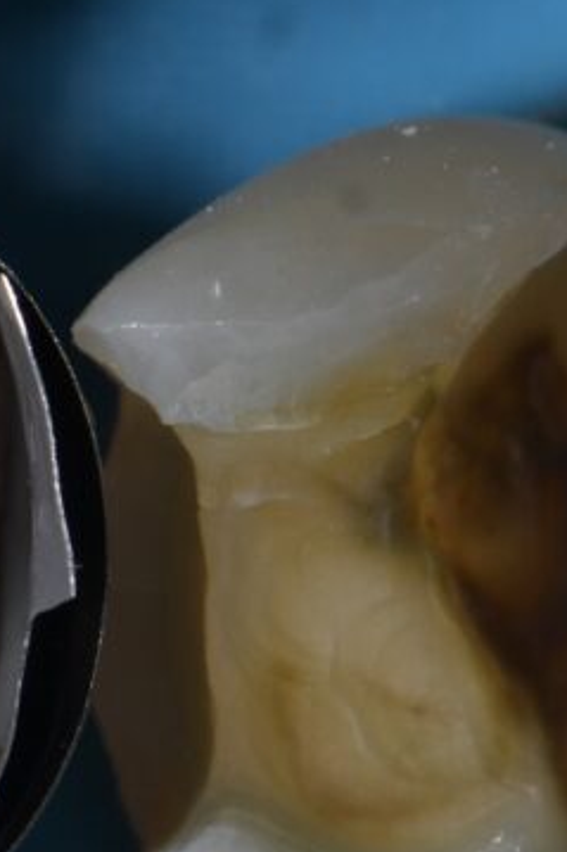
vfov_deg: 4.6
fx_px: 10593
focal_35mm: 448
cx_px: 121
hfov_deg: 3.1
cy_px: 605
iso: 200
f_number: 32
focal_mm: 105
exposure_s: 1/160
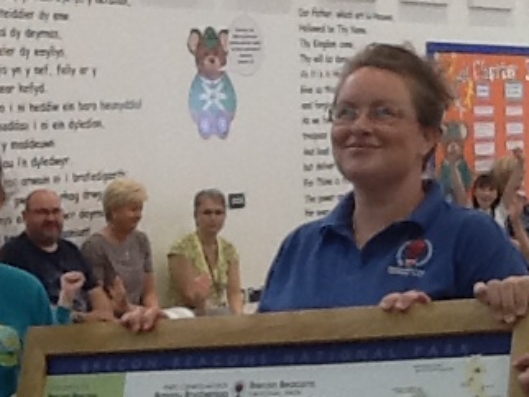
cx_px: 554
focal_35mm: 131
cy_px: 318
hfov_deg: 14.7
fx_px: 2003
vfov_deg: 11.3
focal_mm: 2.03
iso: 50
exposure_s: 1/30
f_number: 2.4
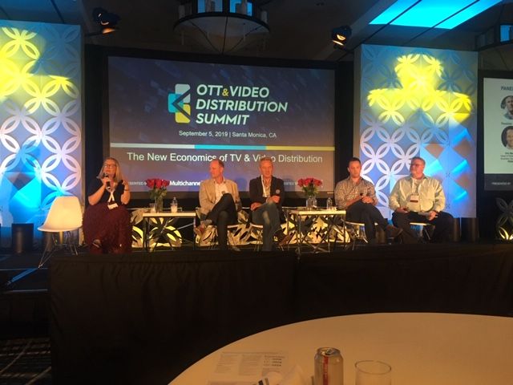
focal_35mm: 29
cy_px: 192
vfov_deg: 48.2
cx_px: 256
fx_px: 430
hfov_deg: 61.7
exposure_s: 1/30
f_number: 2.2
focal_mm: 4.15
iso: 160
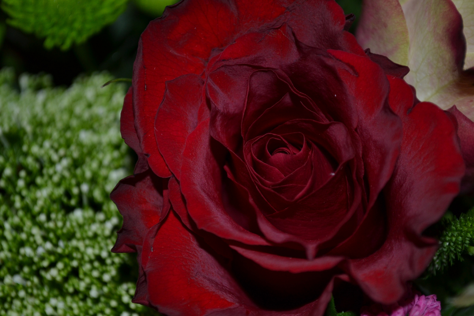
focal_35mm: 82
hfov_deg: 24.6
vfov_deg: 16.6
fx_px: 1086
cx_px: 237
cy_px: 158
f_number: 5.6
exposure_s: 1/60
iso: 400
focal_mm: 55
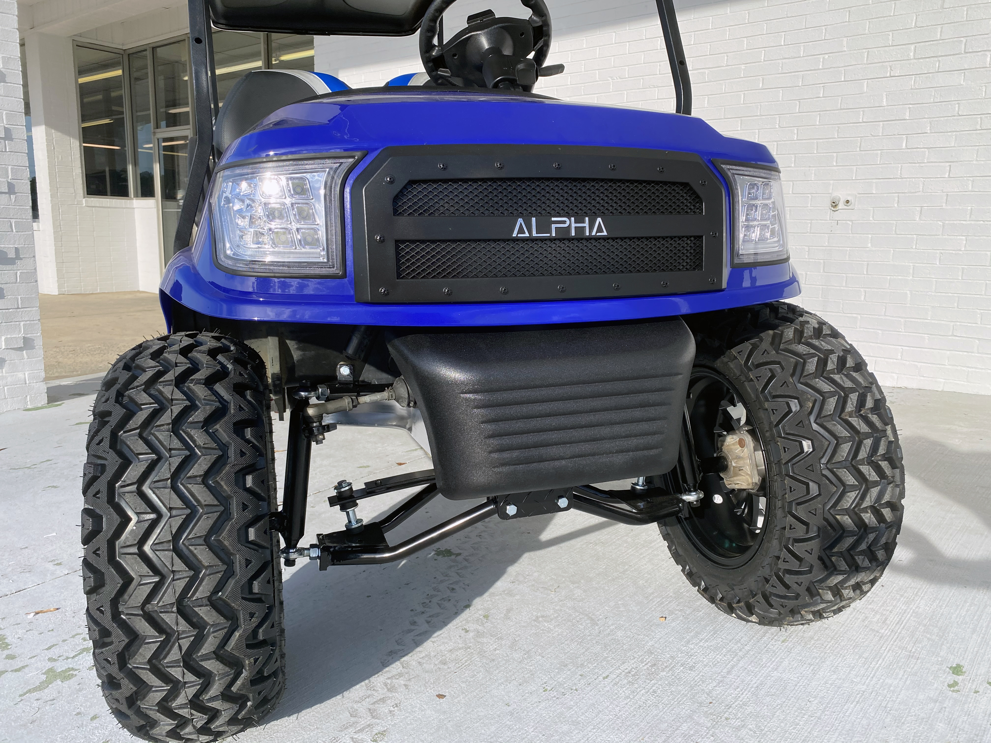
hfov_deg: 67.3
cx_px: 496
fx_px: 744
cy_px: 372
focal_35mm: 26
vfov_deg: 53.1
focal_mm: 4.25
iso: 32
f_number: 1.8
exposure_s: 1/1898
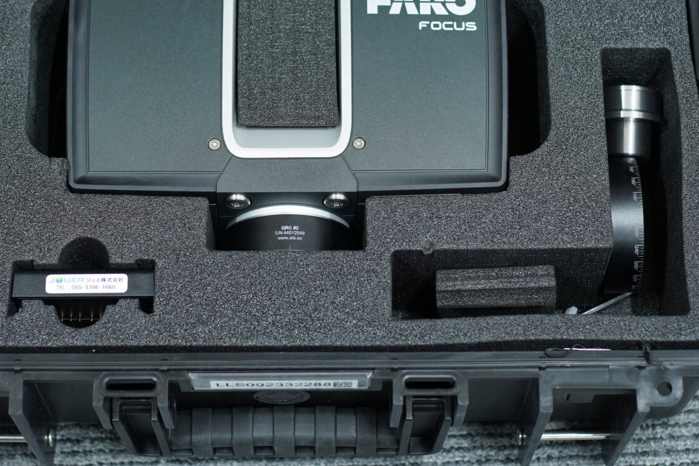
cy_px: 100
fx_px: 1786
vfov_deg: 14.8
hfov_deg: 22.1
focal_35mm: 92
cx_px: 290
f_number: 3.2
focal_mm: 50
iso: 1250
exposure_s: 1/60
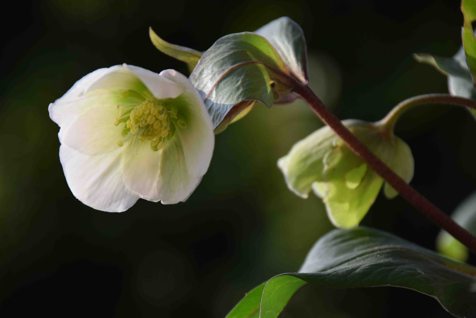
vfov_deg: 6.8
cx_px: 238
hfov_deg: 10.2
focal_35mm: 202
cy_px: 159
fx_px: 2677
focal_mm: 135
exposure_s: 1/500
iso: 800
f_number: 7.1
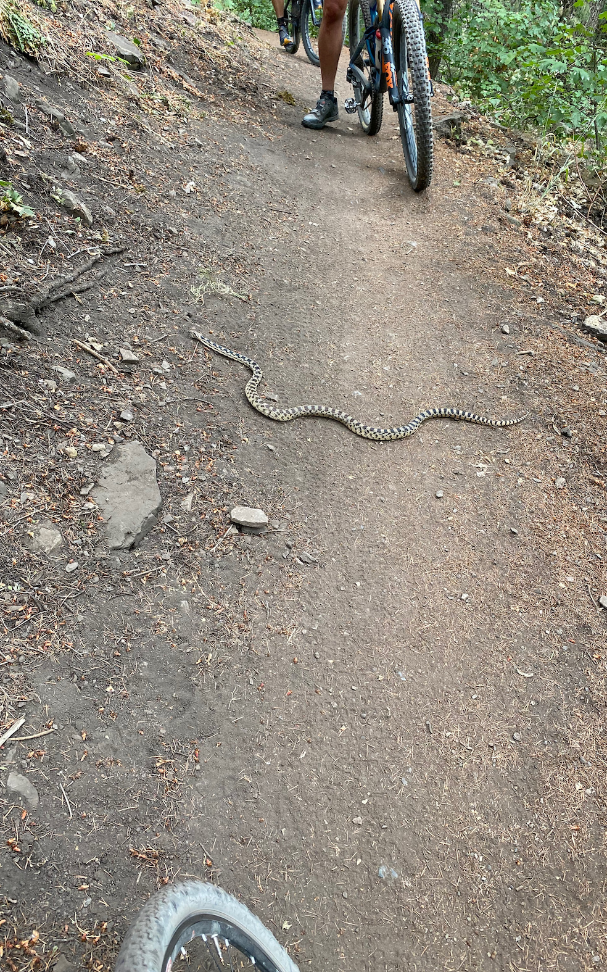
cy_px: 484
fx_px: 741
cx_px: 312
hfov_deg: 44.5
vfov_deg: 66.5
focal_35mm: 28
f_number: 1.8
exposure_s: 1/121
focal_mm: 4.25
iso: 80
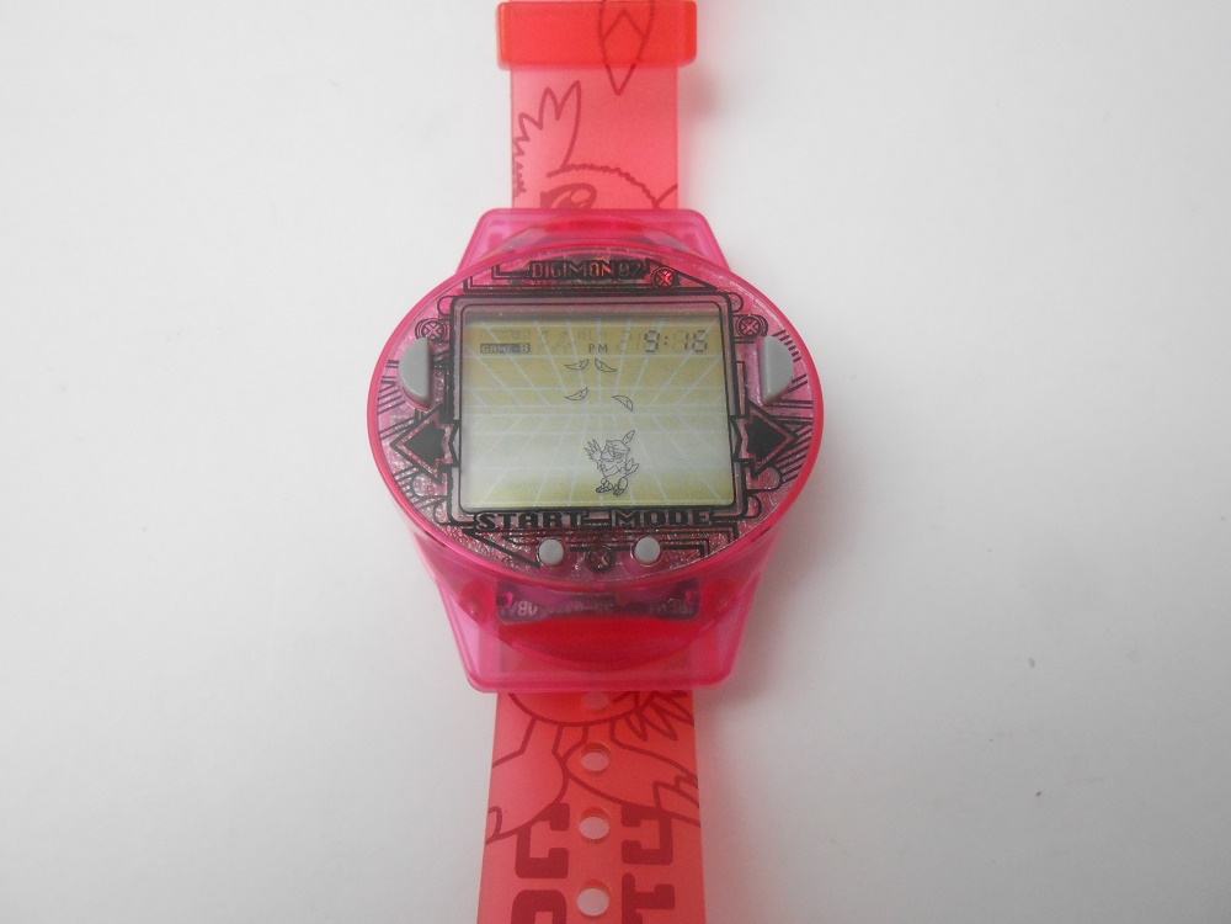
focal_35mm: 26
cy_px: 462
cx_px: 616
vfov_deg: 53.1
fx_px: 925
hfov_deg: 67.3
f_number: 3.5
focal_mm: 4.6
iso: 320
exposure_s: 1/30
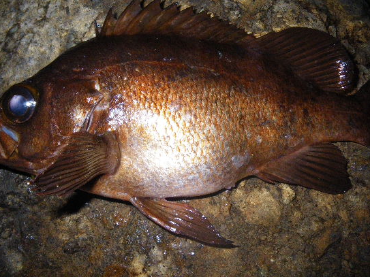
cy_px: 125
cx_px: 171
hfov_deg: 55.3
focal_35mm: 33
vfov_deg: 42.9
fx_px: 353
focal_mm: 5
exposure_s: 1/50
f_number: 4.2
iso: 400
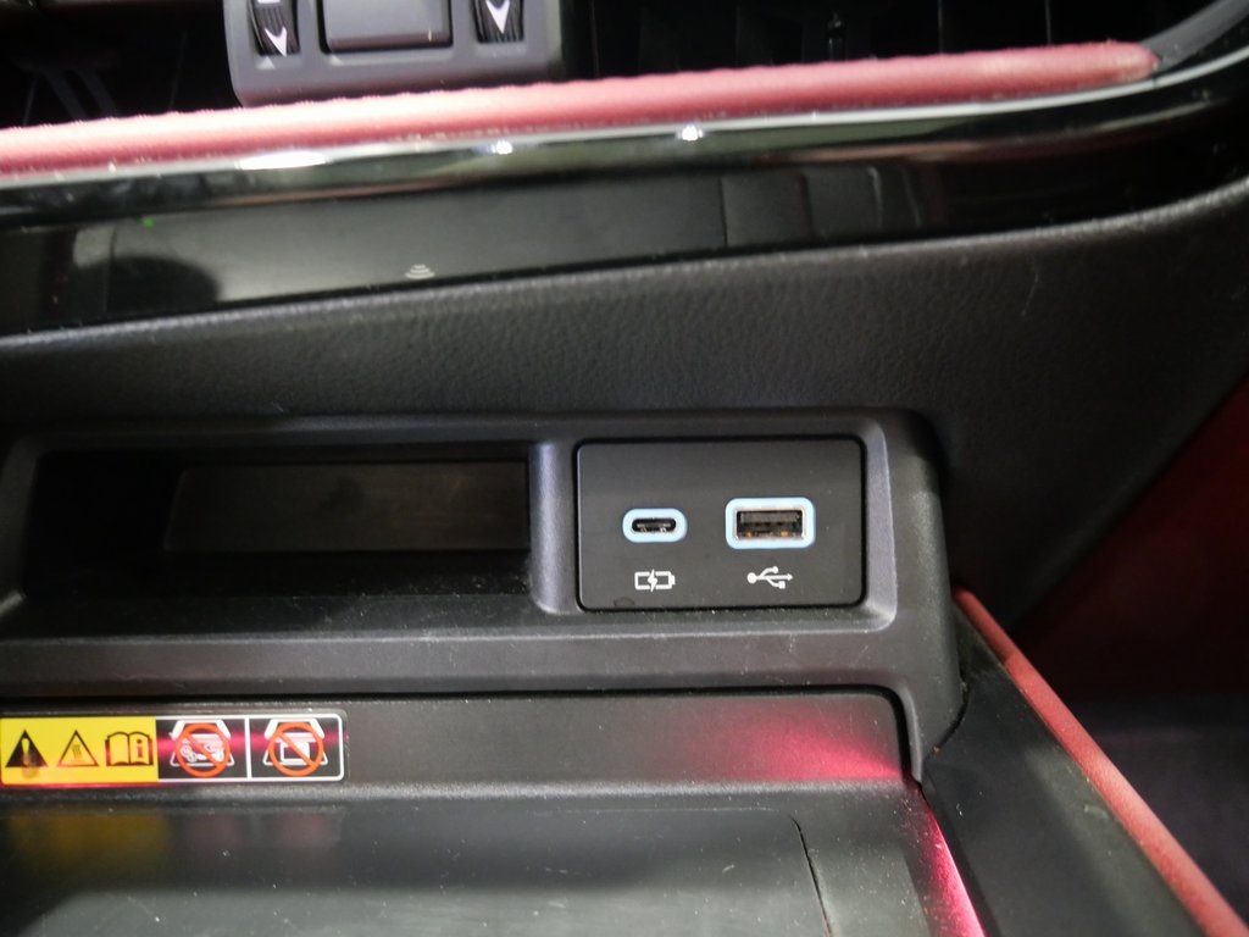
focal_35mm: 26
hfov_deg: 67.3
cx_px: 624
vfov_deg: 53.1
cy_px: 468
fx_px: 938
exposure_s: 1/2.5
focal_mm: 13
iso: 3200
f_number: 3.5
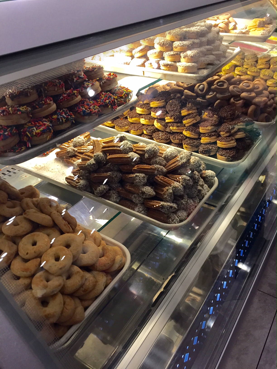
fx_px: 309
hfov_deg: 48.2
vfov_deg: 61.7
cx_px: 138
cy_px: 184
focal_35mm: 29
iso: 125
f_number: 2.2
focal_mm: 4.15
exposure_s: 1/30
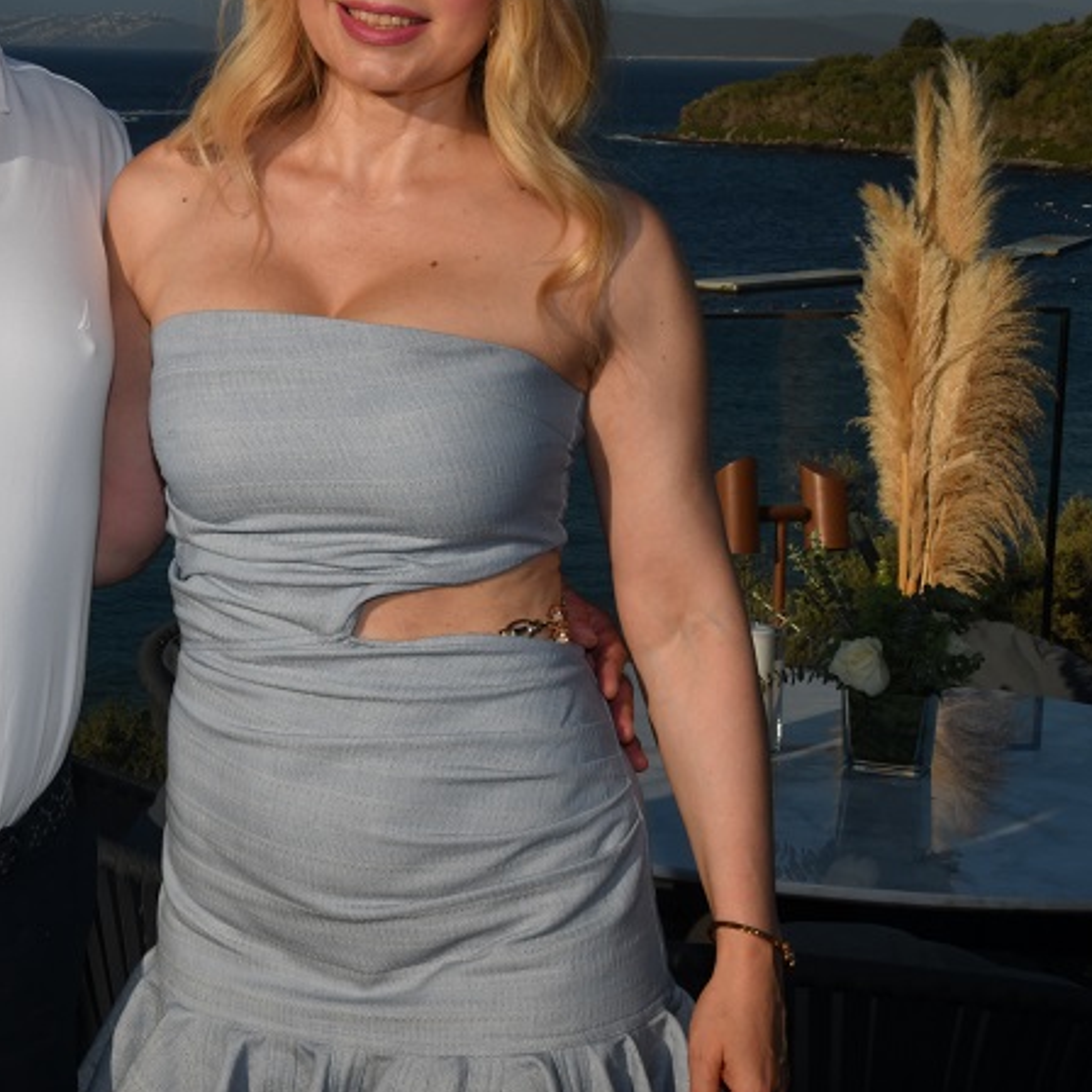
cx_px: 24
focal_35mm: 91
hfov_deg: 18.6
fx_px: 3248
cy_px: 410
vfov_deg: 19.1
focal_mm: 48
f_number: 22
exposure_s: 1/250
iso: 250
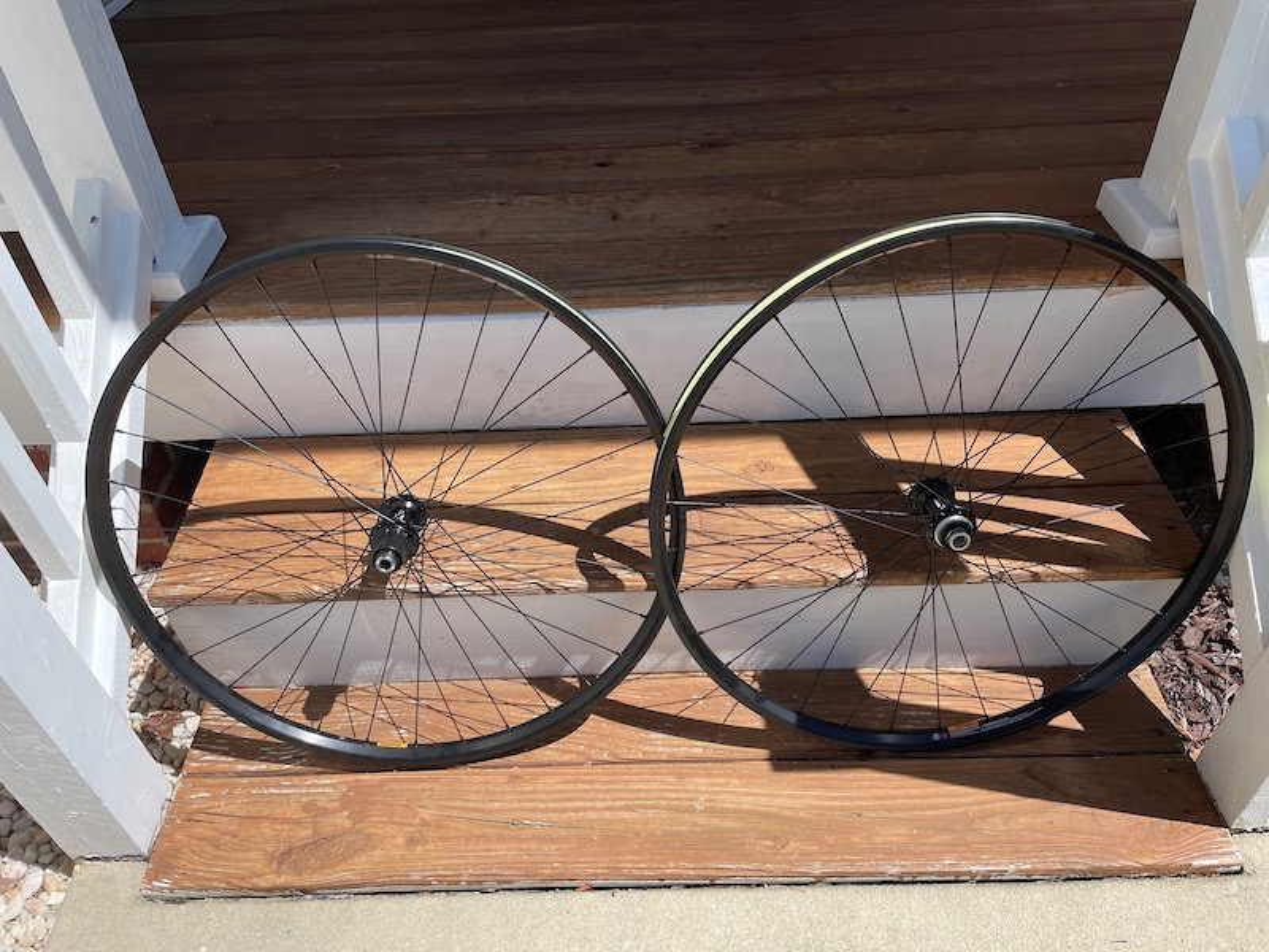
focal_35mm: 26
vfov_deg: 53.1
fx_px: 953
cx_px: 634
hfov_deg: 67.3
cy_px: 476
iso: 32
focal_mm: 4.2
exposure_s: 1/2506
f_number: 1.6
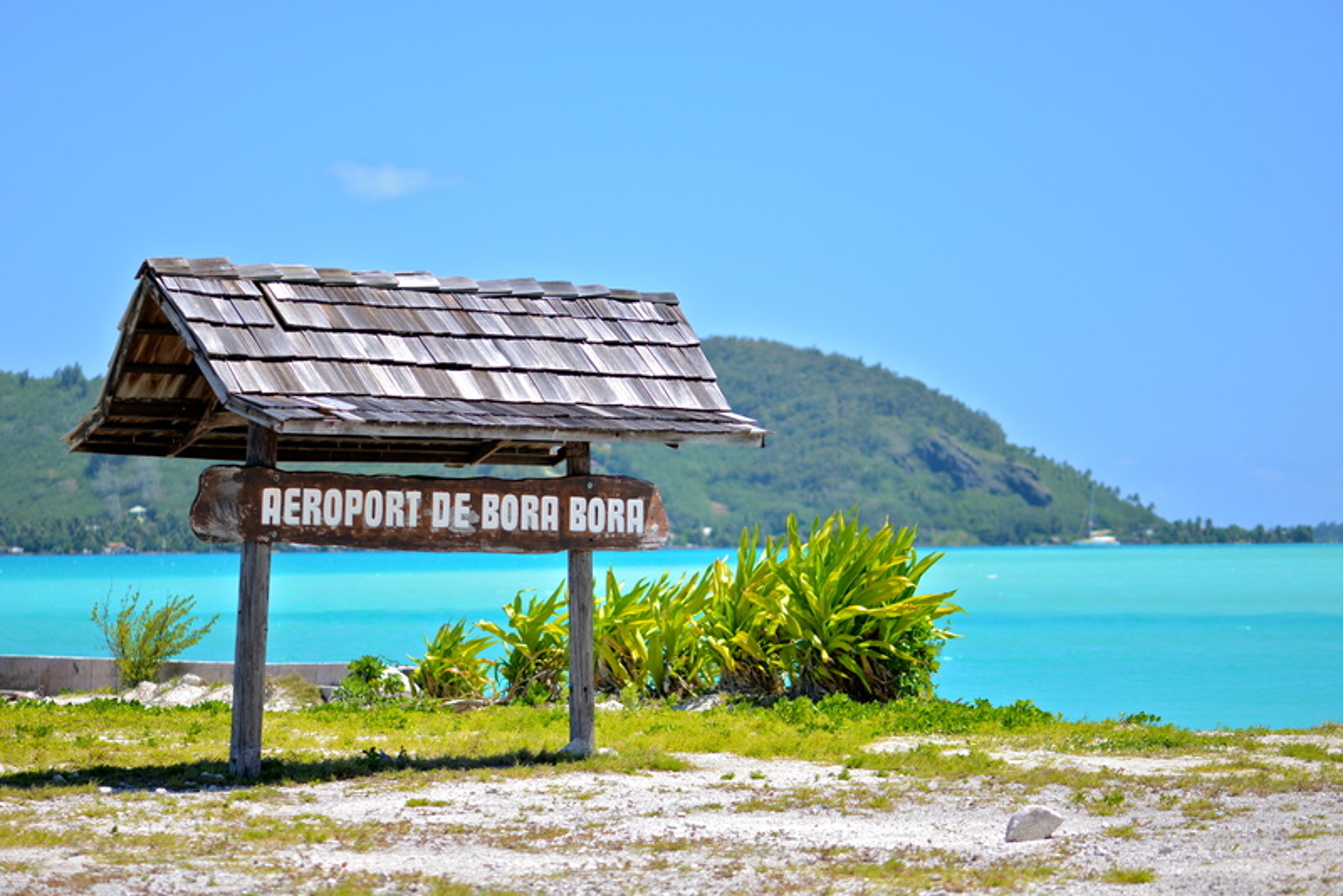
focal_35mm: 105
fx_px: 3918
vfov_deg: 13.1
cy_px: 448
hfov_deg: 19.4
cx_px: 672
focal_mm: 105
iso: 200
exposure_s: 1/3200
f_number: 2.8
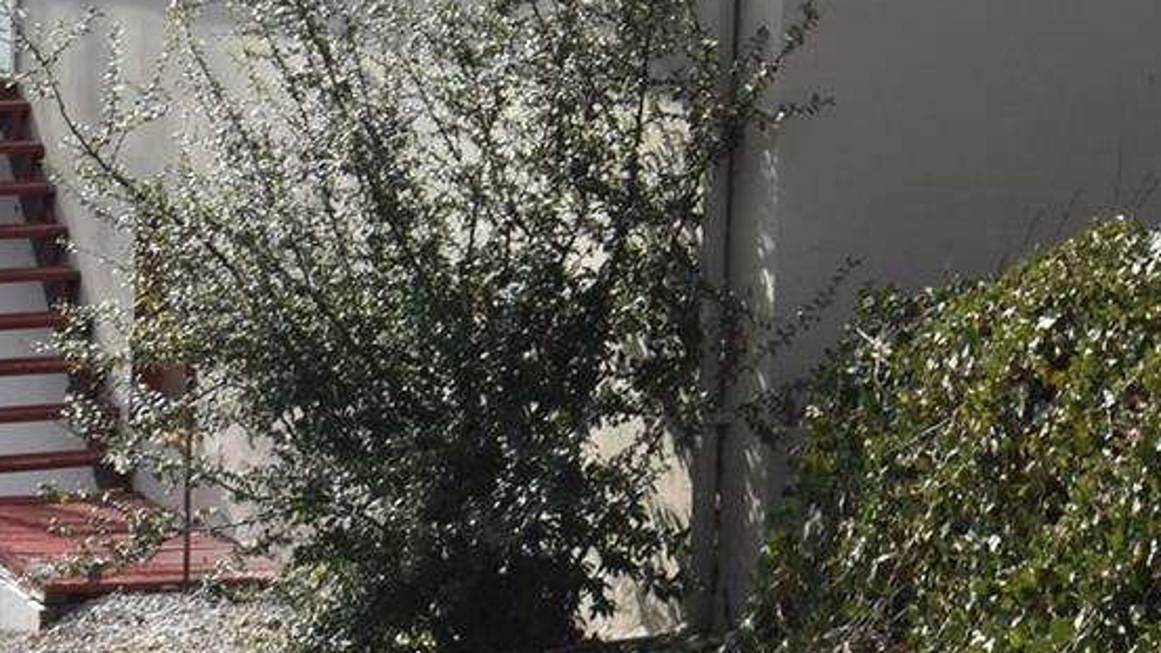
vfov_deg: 9.1
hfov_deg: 15.9
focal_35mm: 128
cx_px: 1524
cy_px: -429
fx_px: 3940
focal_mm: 22
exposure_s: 1/400
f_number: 9
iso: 200
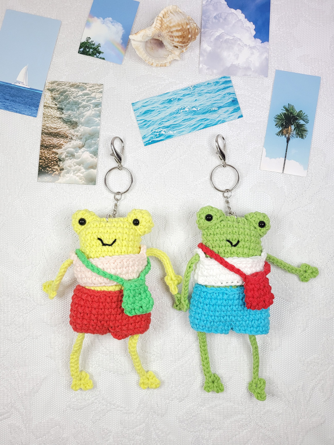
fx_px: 334
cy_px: 222
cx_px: 167
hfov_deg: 53.1
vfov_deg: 67.3
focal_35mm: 26
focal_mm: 5.4
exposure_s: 1/120
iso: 250
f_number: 1.8
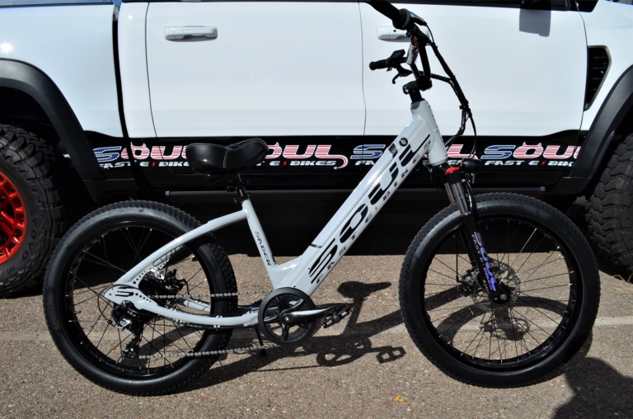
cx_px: 316
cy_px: 210
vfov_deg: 47.7
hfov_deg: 67.5
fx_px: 474
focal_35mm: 27
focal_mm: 18
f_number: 13
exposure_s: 1/200
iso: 100
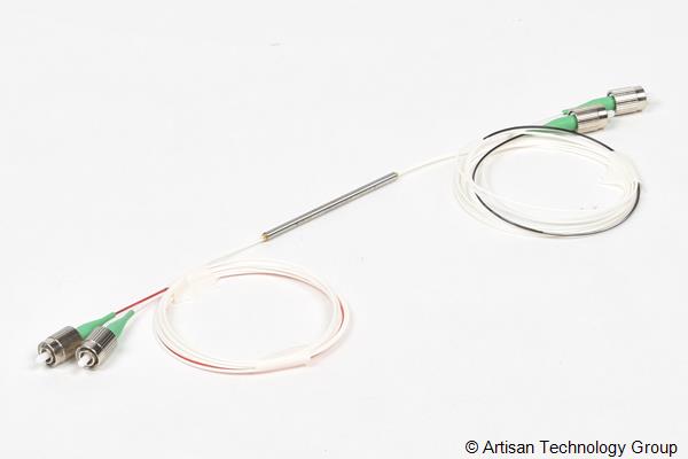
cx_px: 344
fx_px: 1491
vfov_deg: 17.5
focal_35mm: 78
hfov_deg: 26.0
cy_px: 230
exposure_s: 1/200
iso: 200
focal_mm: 52
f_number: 16
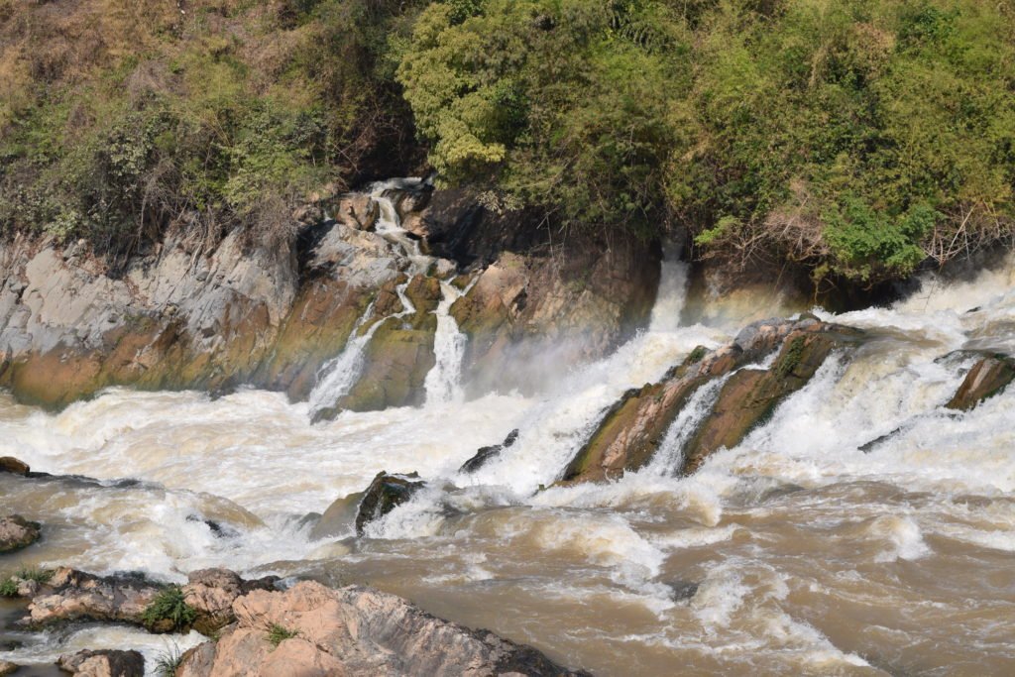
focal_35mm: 82
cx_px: 508
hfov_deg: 24.6
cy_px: 338
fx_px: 2326
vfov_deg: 16.6
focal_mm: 55
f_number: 9
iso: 200
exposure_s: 1/800
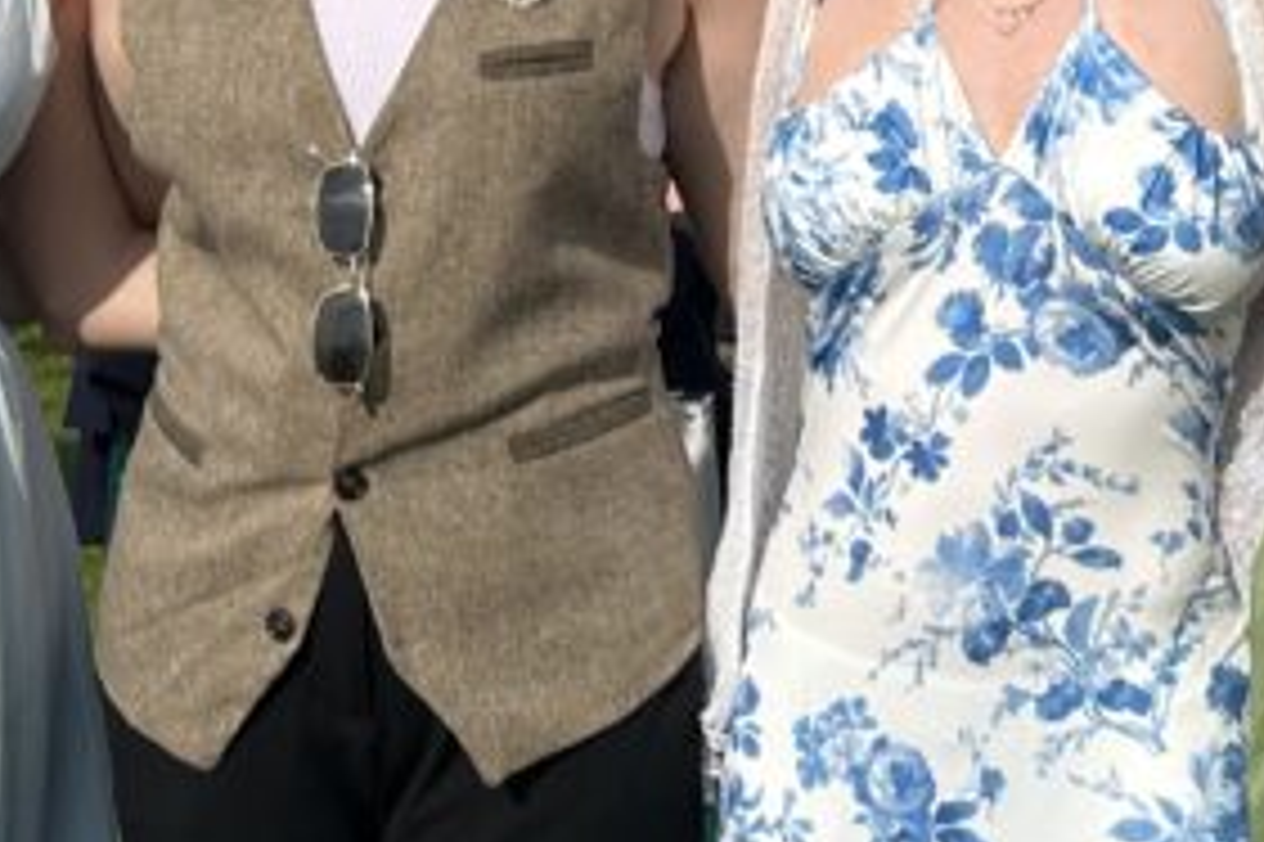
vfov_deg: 14.5
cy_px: -185
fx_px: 3193
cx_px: 648
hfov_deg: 22.4
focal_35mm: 91
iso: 80
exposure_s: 1/6623
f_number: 1.78
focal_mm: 6.86
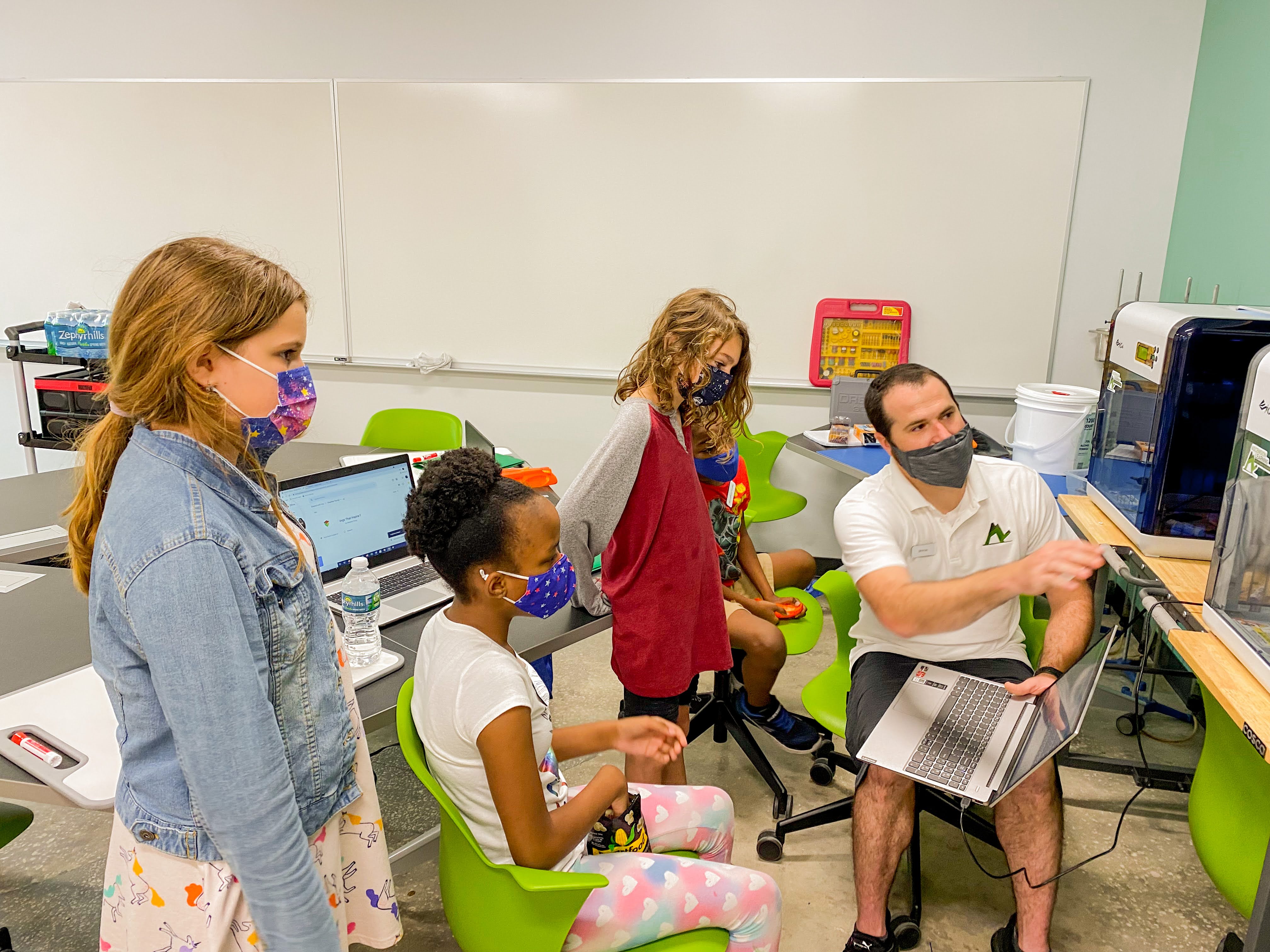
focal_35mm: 26
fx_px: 954
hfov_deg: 67.3
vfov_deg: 53.1
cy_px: 476
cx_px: 635
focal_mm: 4.25
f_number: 1.8
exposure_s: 1/60
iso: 100
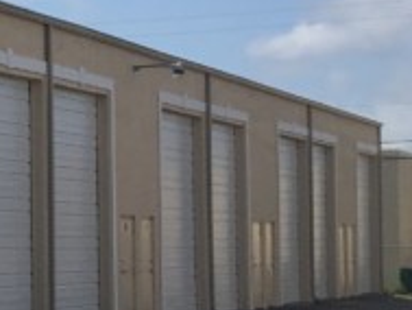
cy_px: 205
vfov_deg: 9.5
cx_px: -597
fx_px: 1870
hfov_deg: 10.6
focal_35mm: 157
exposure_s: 1/2079
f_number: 2.2
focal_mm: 4.15
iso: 25
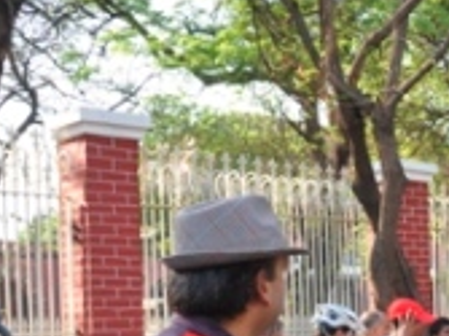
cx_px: 594
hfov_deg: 19.8
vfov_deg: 15.8
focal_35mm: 90
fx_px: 1172
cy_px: 379
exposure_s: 1/160
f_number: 6.3
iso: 400
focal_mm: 21
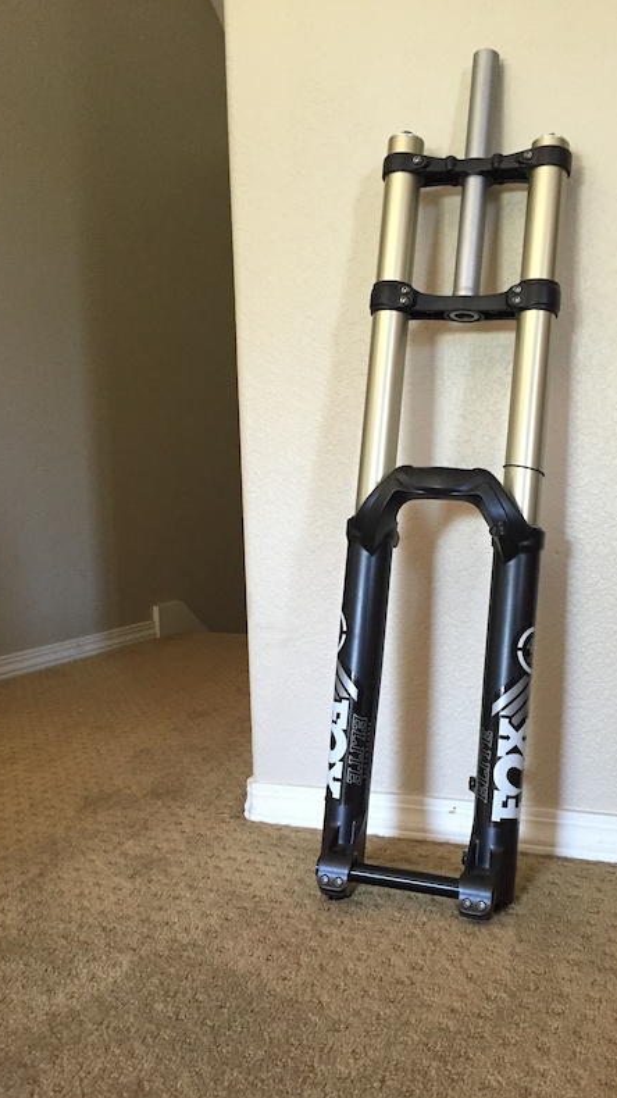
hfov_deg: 36.5
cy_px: 555
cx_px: 377
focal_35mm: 32
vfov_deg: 61.0
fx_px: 931
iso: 250
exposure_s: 1/24
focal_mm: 4.15
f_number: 2.2
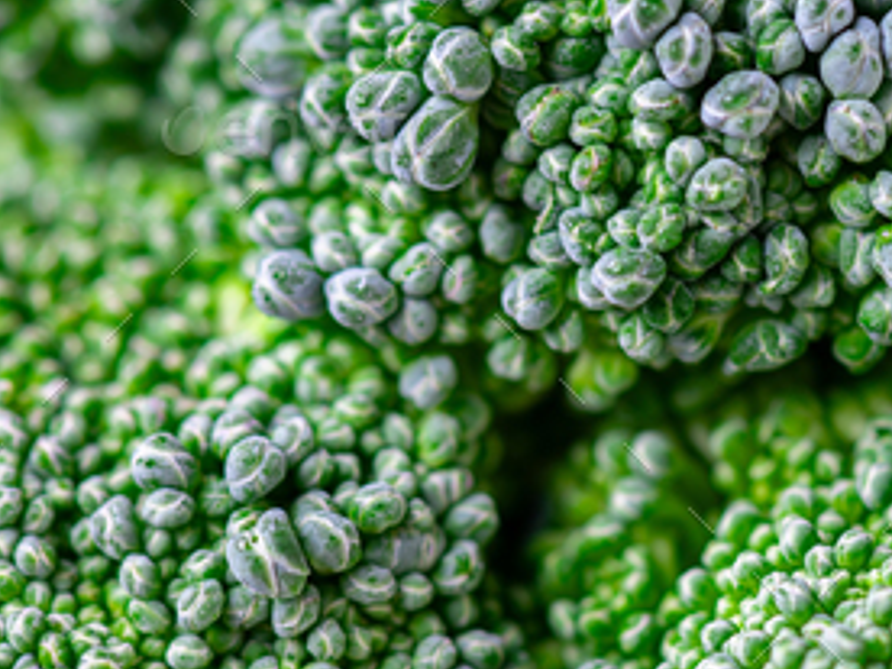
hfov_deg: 9.1
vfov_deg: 6.9
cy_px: 283
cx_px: 782
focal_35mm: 216
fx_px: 5566
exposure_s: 1/125
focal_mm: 105
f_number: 11
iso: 64
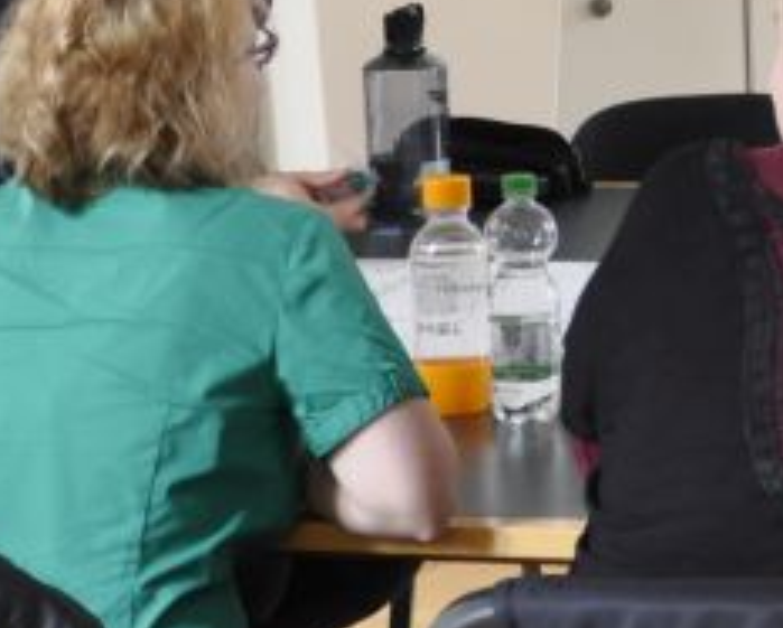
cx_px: 884
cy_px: 67
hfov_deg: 7.9
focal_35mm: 241
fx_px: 5592
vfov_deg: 6.4
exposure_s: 1/25
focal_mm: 40
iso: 800
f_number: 4.8
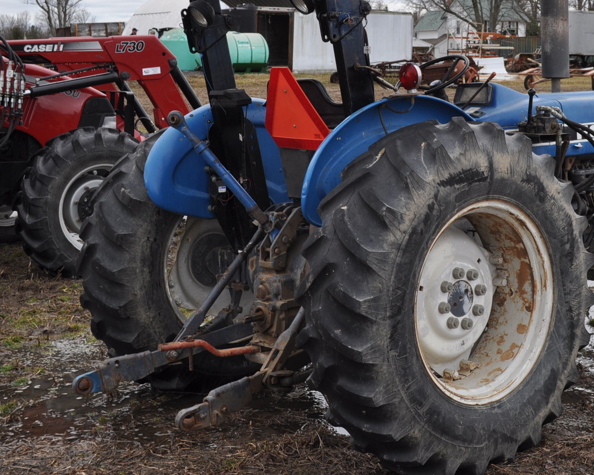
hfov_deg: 29.2
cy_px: 162
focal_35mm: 64
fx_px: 1125
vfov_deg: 23.8
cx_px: 440
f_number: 7.1
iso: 200
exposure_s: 1/200
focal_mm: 26
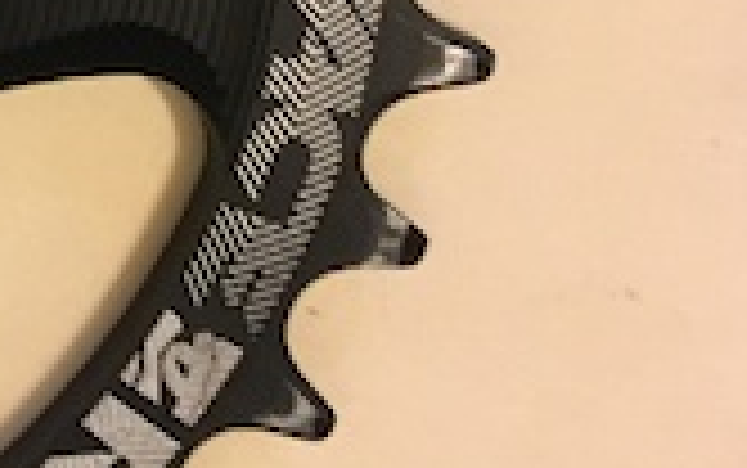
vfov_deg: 8.8
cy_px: -122
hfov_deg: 13.0
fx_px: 3015
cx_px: -526
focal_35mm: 148
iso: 125
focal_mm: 4.15
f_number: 2.2
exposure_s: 1/30
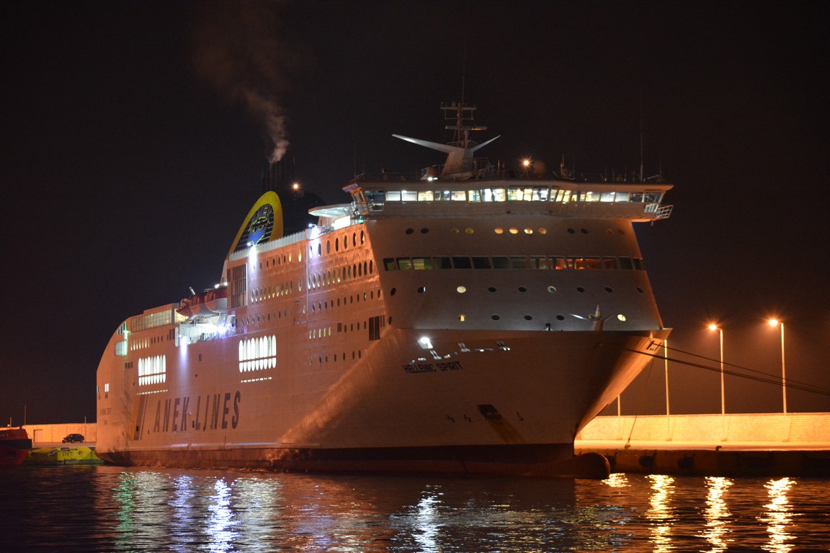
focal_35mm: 147
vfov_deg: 9.3
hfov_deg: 14.0
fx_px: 3389
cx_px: 415
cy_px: 276
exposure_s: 1/6
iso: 3200
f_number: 4.5
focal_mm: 98
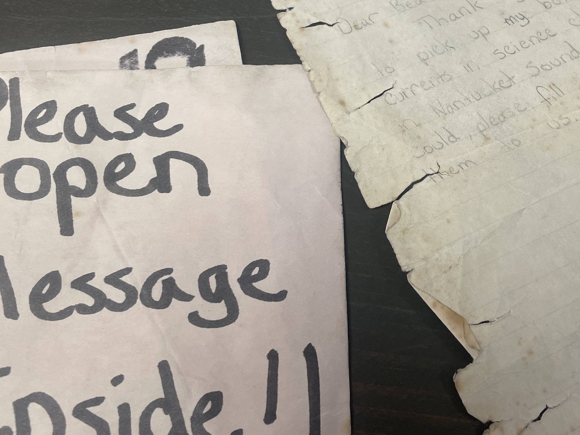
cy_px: 125
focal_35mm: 45
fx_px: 754
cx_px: 386
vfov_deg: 31.8
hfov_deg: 41.5
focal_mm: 4.2
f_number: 1.6
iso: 80
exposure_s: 1/120
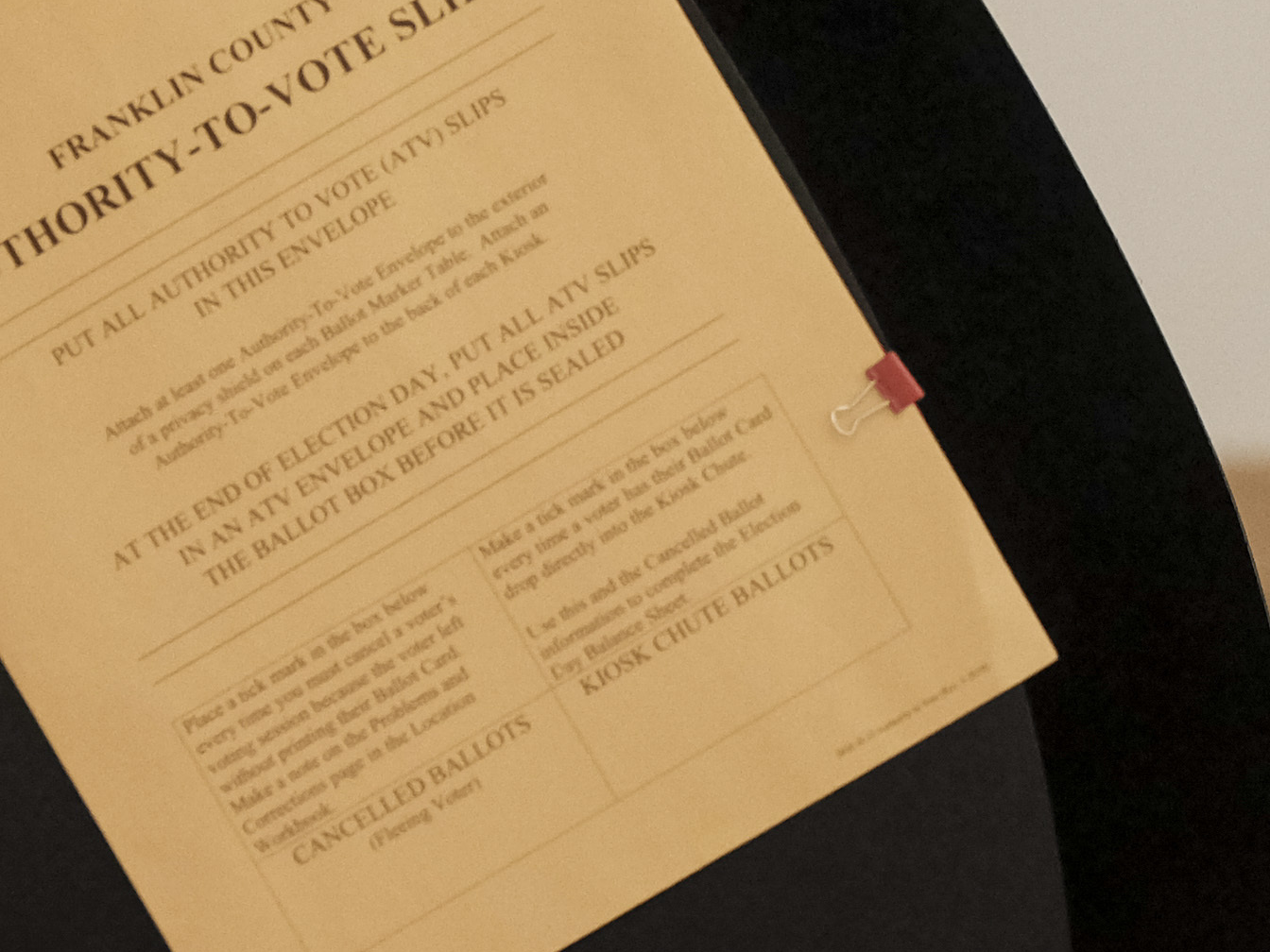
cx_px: 1290
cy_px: -157
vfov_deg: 2.6
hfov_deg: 3.4
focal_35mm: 579
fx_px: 21242
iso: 1600
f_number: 2.8
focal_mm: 90
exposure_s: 1/250
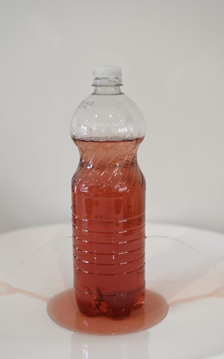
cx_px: 110
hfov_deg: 25.3
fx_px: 498
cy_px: 179
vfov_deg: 39.6
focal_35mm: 51
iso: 1400
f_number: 2.8
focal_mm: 50
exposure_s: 1/125
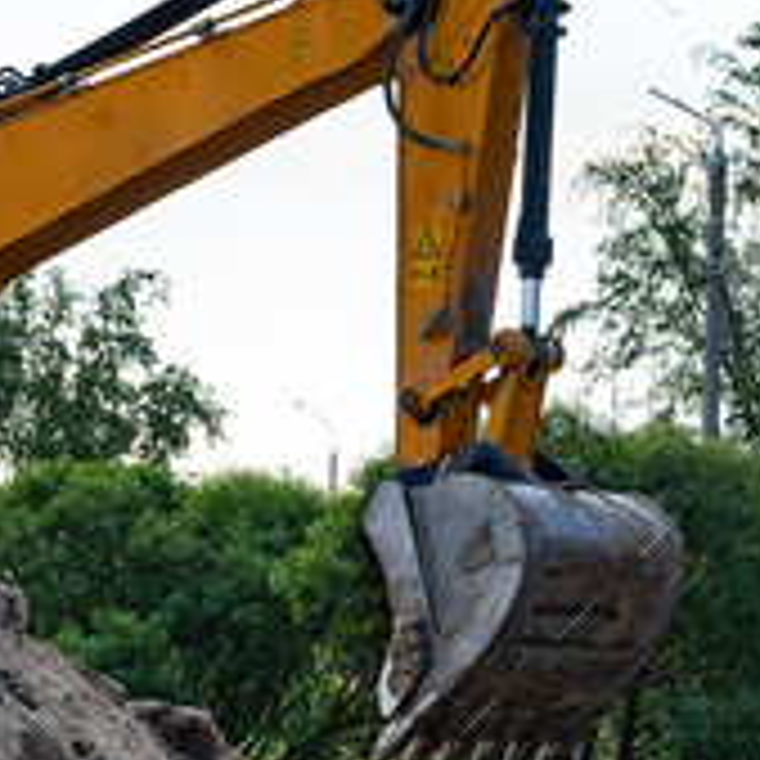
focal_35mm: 154
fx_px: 3825
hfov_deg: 11.3
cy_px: 477
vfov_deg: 11.3
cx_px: 234
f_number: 8
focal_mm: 52
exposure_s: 1/250
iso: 125
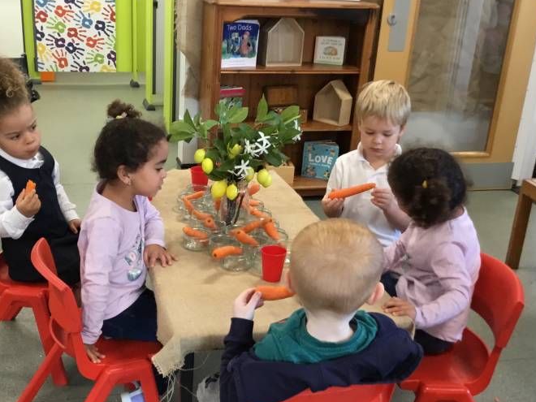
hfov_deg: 40.3
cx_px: 223
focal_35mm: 47
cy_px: 246
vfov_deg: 30.8
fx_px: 728
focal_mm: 3.3
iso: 100
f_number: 2.4
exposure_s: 1/33
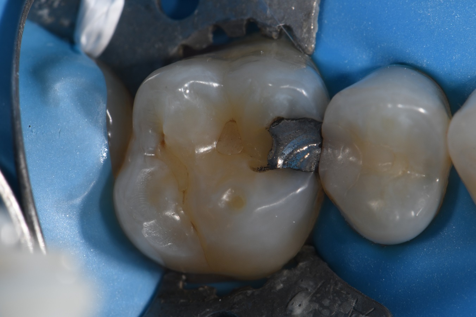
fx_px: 2075
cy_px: 158
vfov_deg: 8.7
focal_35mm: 157
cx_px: 238
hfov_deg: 13.1
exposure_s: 1/160
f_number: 32
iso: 200
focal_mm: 105
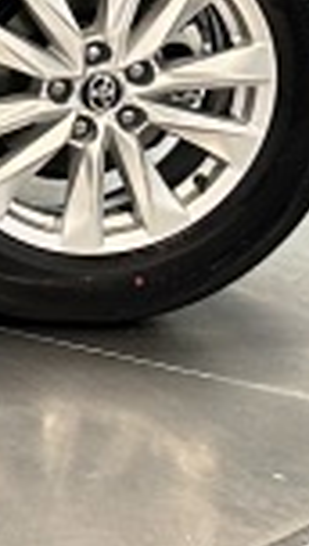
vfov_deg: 12.2
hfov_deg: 6.0
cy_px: 129
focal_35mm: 176
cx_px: -823
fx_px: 2552
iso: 400
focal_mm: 6.86
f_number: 1.78
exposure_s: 1/60
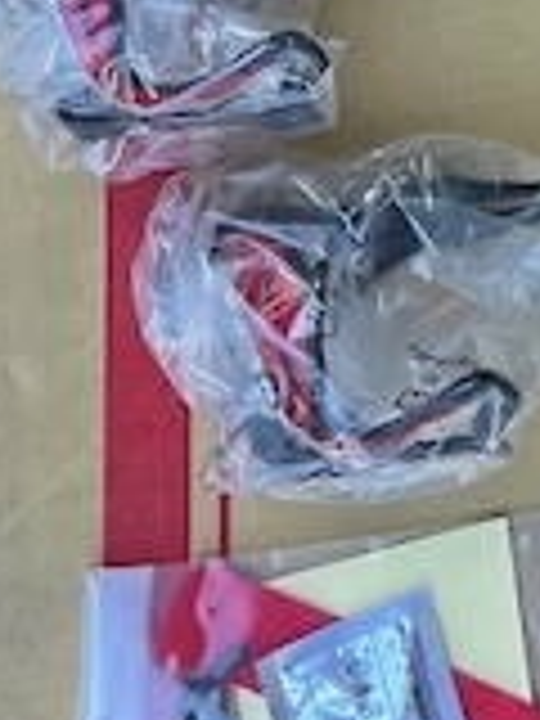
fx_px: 2704
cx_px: 891
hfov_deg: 10.8
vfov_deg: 13.1
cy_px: -724
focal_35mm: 130
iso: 80
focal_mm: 5.1
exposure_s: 1/122
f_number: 1.6
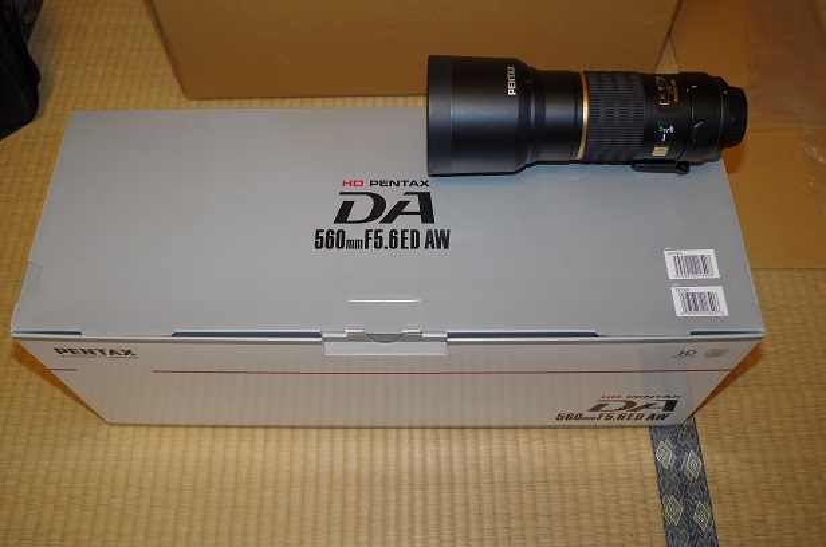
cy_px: 274
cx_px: 413
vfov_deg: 41.5
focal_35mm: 32
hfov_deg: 59.6
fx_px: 721
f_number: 4
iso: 400
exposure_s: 1/45
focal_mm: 21
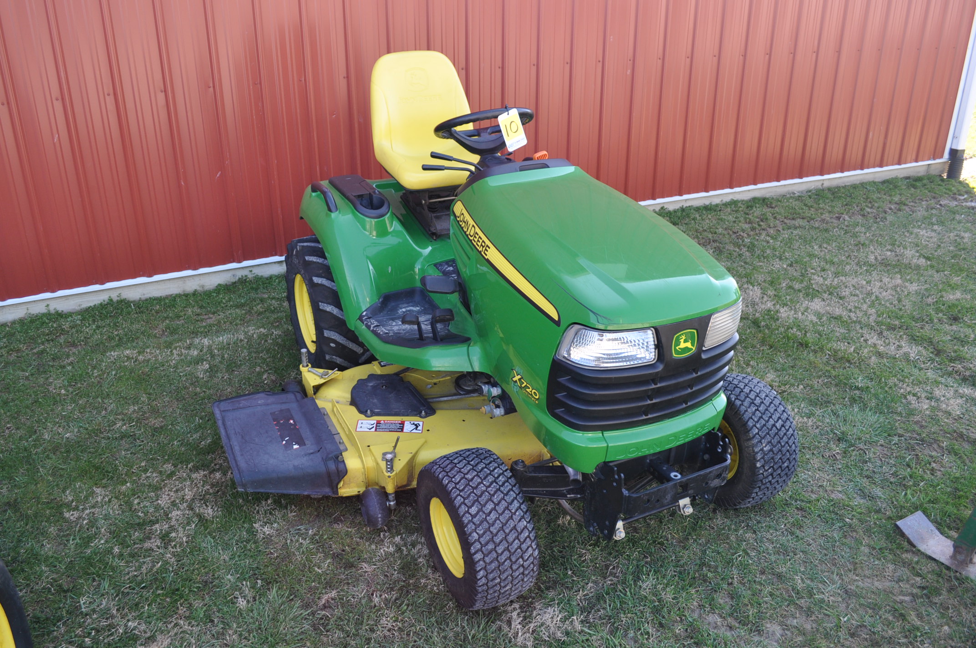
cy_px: 324
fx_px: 812
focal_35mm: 30
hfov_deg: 62.0
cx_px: 488
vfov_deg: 43.5
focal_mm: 20
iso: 250
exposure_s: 1/125
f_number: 5.6
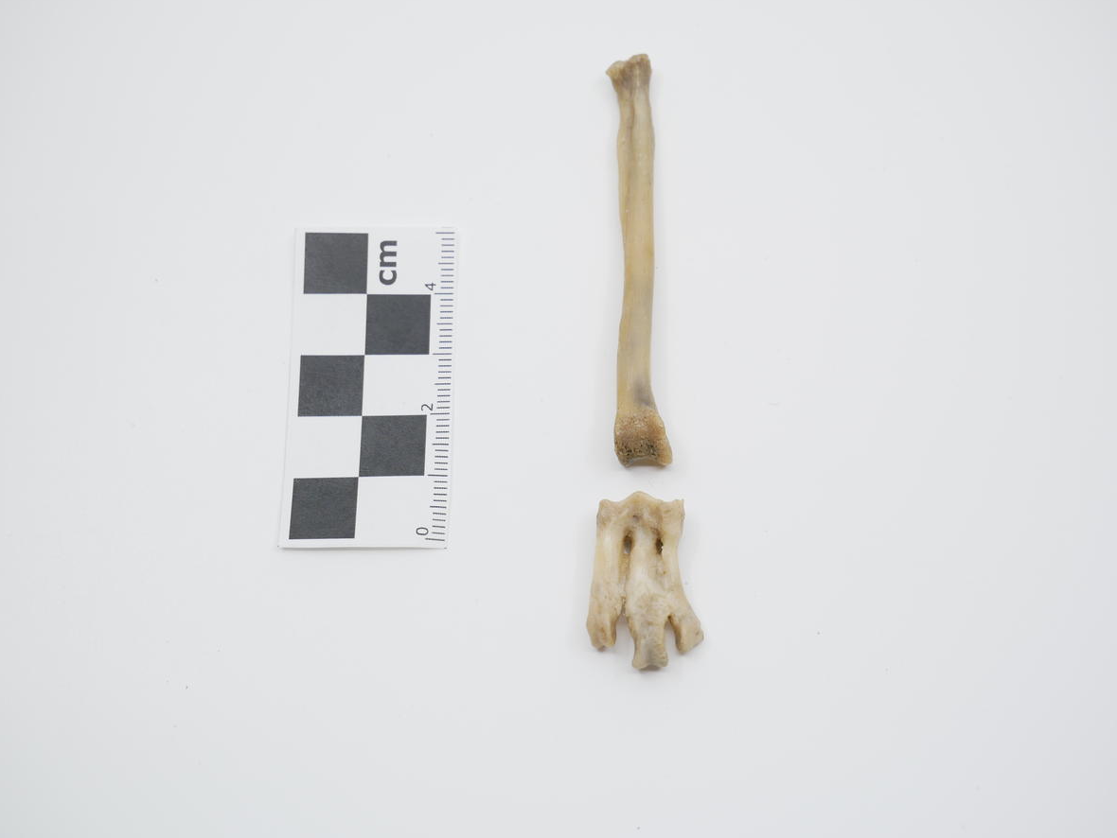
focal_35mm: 61
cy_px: 419
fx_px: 1969
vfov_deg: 24.0
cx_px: 565
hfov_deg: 31.7
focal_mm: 30
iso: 200
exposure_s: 1/80
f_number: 7.1
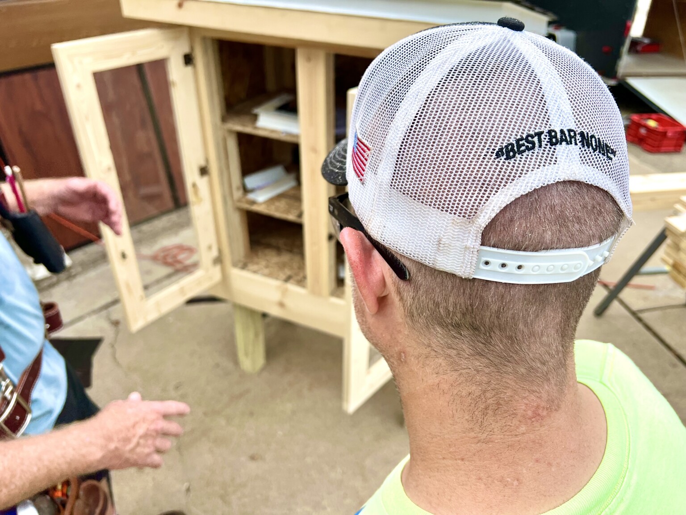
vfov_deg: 53.1
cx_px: 343
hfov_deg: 67.3
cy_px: 258
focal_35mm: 26
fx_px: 515
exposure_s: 1/1645
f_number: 1.5
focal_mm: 5.7
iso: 50
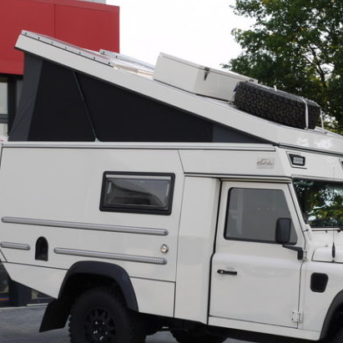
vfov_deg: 22.7
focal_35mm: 76
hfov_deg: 22.5
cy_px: 229
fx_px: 852
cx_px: 257
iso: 100
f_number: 7.1
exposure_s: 1/160
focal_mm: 23
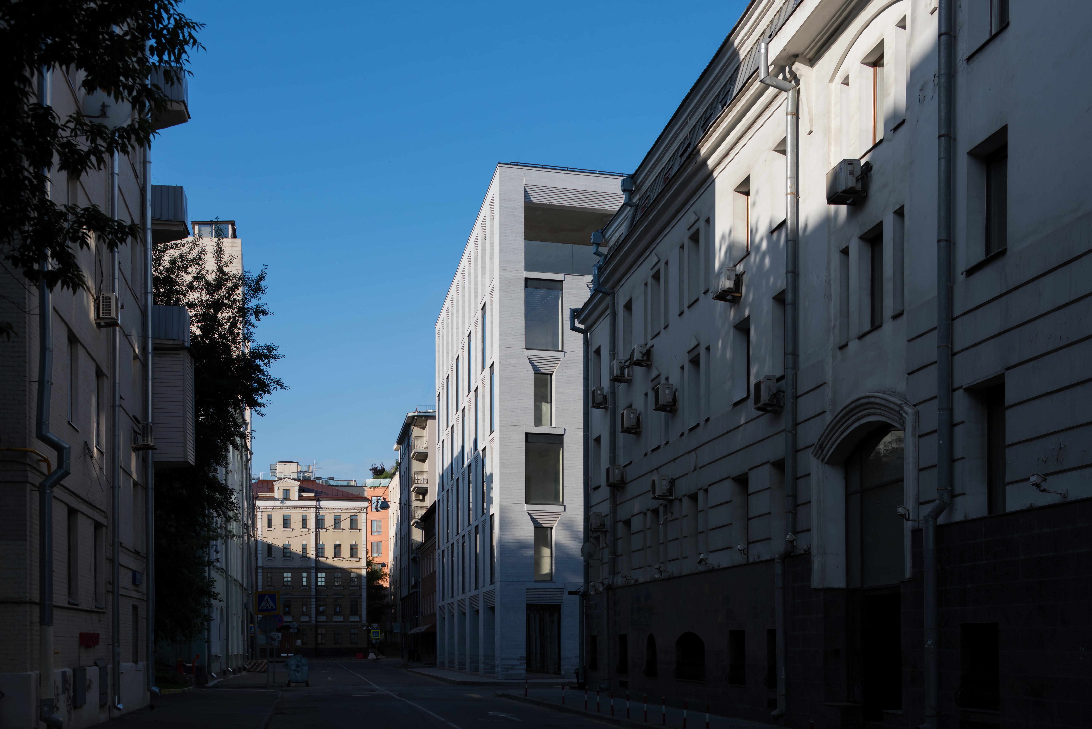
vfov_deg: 29.9
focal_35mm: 45
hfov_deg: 43.6
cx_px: 546
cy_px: 364
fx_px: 1365
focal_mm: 45
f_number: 8
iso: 200
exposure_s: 1/400
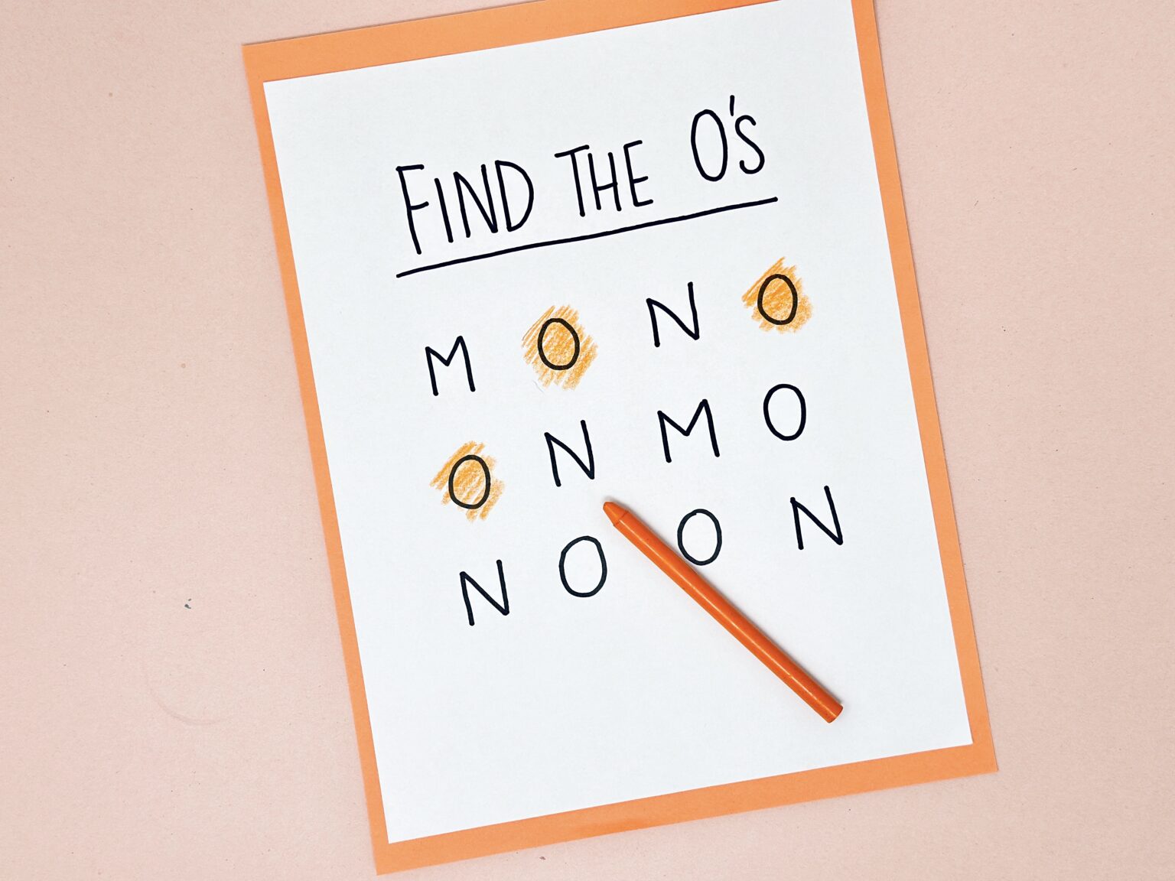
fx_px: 1629
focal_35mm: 48
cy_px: 440
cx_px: 588
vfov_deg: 30.3
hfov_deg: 39.7
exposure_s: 1/293
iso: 80
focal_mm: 6.86
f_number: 1.78
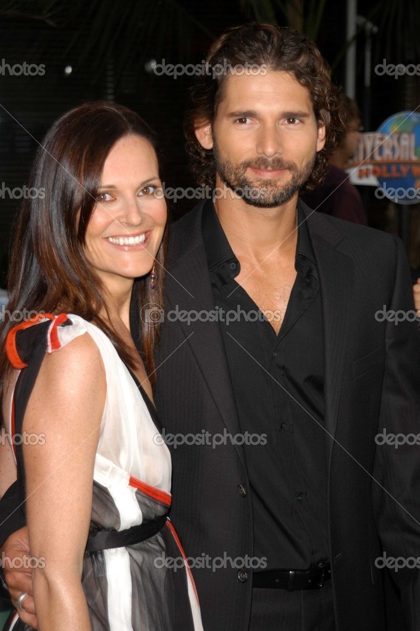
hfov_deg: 15.2
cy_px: 316
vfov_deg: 22.6
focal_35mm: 90
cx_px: 210
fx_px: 1578
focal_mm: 60
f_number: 5.6
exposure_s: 1/180
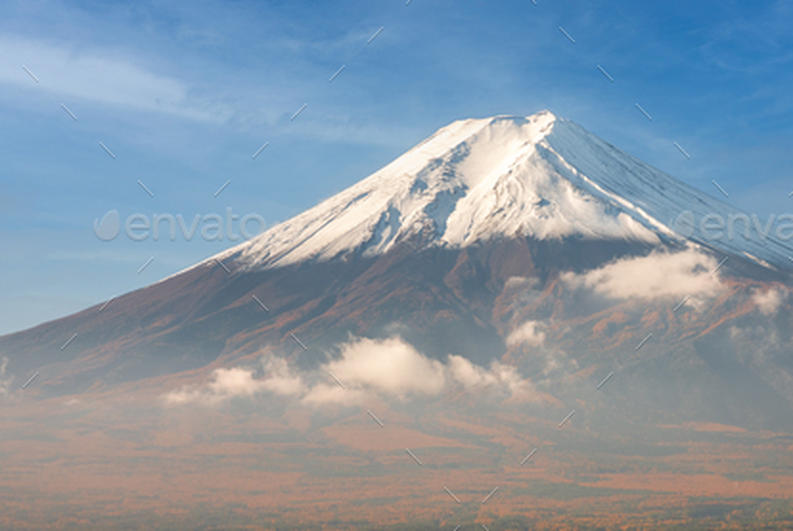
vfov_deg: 11.4
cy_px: 316
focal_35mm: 121
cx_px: 462
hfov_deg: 16.9
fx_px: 2668
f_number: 8
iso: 100
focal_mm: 85
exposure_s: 1/1000
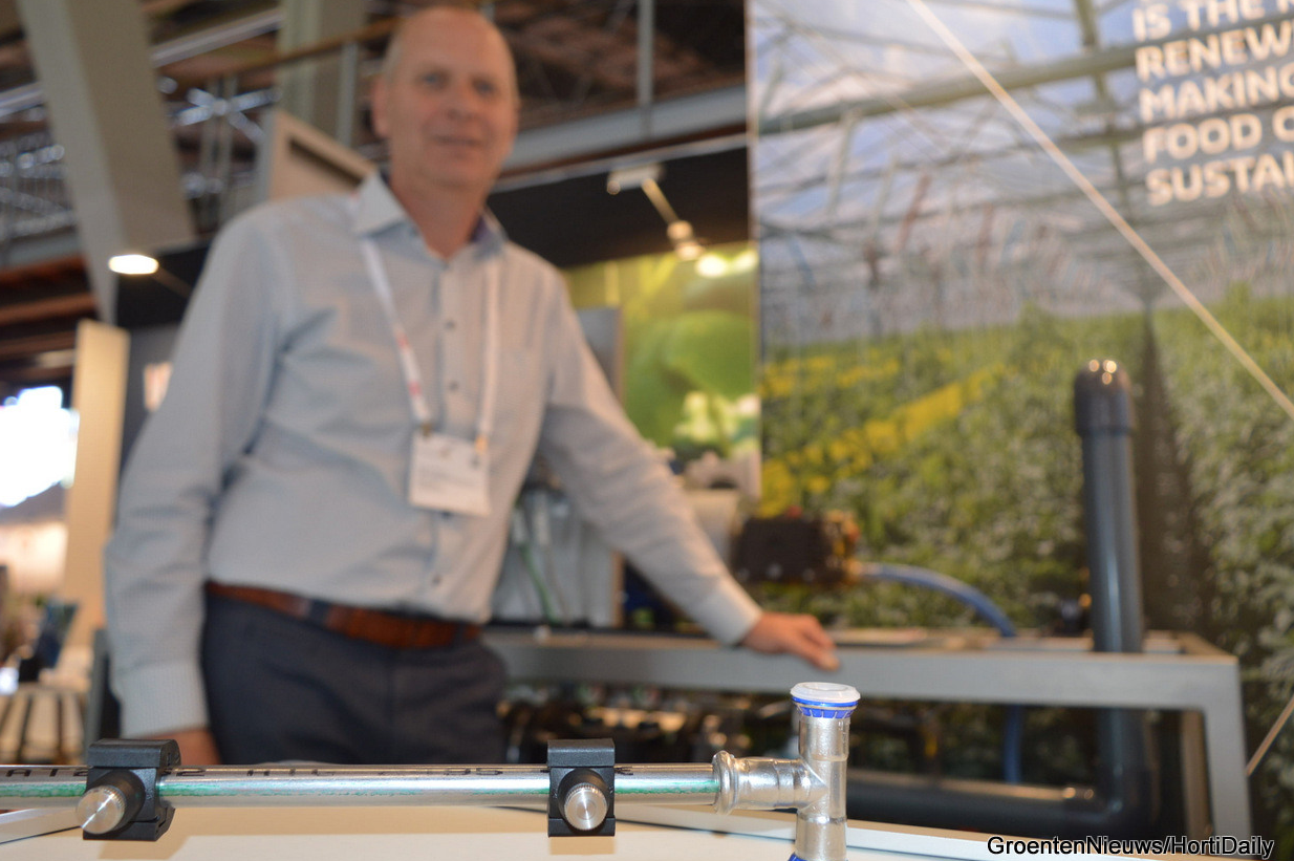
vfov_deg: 46.3
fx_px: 1006
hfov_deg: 65.5
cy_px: 439
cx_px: 633
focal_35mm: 28
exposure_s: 1/60
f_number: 4.5
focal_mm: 18
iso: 280
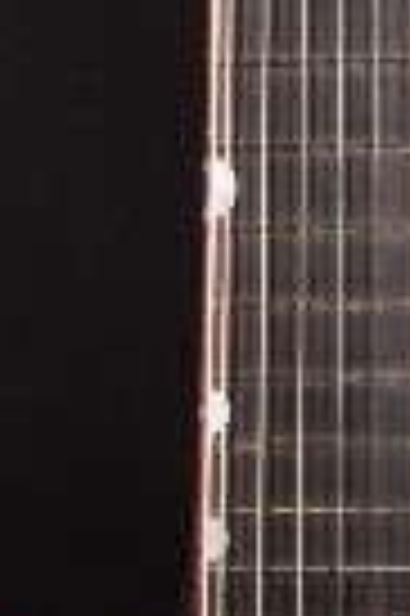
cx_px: 457
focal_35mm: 526
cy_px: 99
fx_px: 9008
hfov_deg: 2.6
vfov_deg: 3.9
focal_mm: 50
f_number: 7.1
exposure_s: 1/160
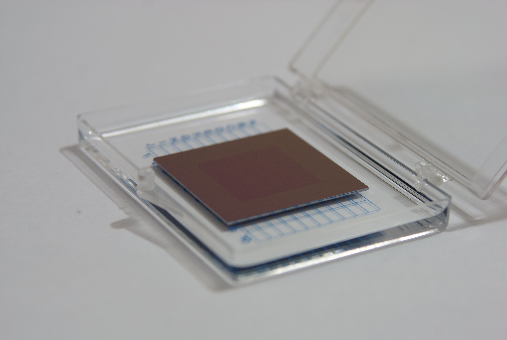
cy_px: 170
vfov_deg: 8.7
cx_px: 254
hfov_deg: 13.0
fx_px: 2221
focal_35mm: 158
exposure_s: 1/2.5
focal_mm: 105
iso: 100
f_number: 5.6
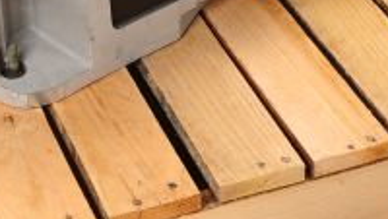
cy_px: -162
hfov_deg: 13.5
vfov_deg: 7.5
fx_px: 1617
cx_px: 369
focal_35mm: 157
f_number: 13
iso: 320
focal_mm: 50
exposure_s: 1/160
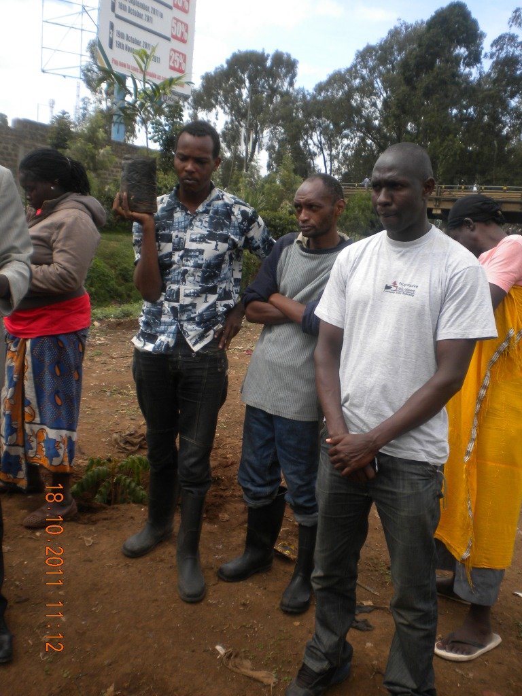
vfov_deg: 52.6
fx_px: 704
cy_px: 348
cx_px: 261
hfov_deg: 40.7
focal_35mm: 35
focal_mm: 6.3
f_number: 4.6
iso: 80
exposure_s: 1/355
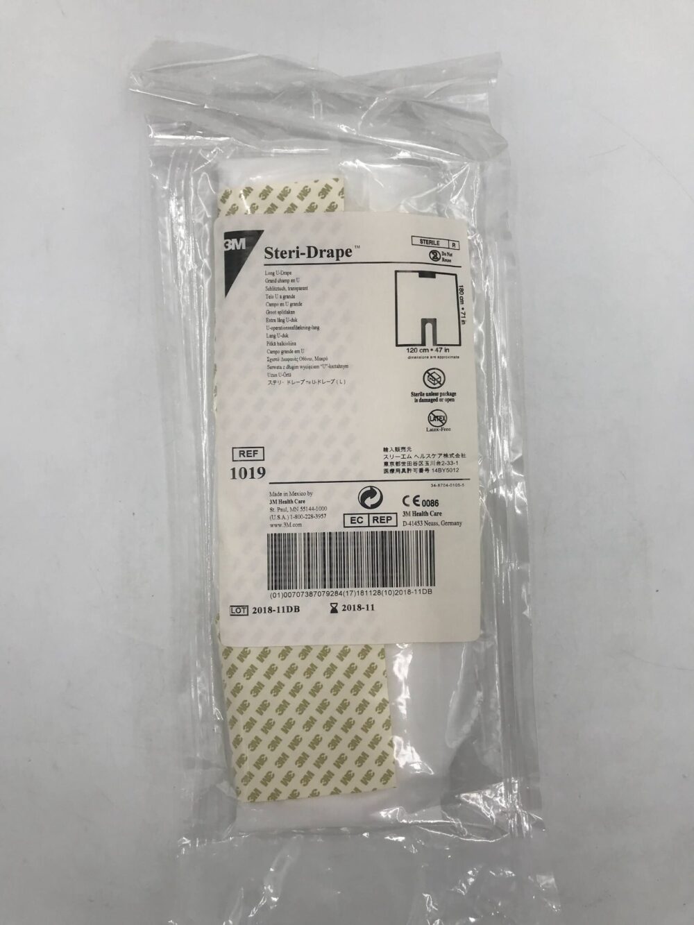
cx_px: 347
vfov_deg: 63.4
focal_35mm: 28
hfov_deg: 49.8
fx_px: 748
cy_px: 462
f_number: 1.8
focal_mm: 3.99
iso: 20
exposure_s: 1/284
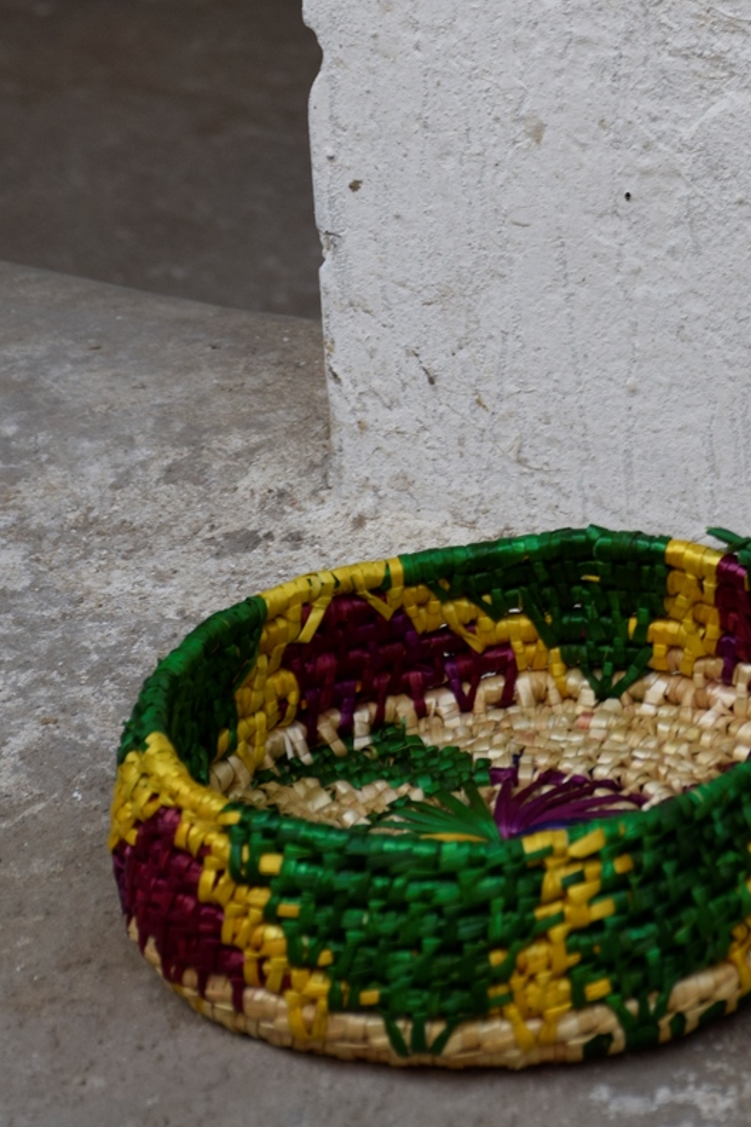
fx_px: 5384
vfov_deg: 11.9
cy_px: 88
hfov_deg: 8.0
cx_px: 514
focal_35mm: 172
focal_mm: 56
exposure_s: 1/250
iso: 400
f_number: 8
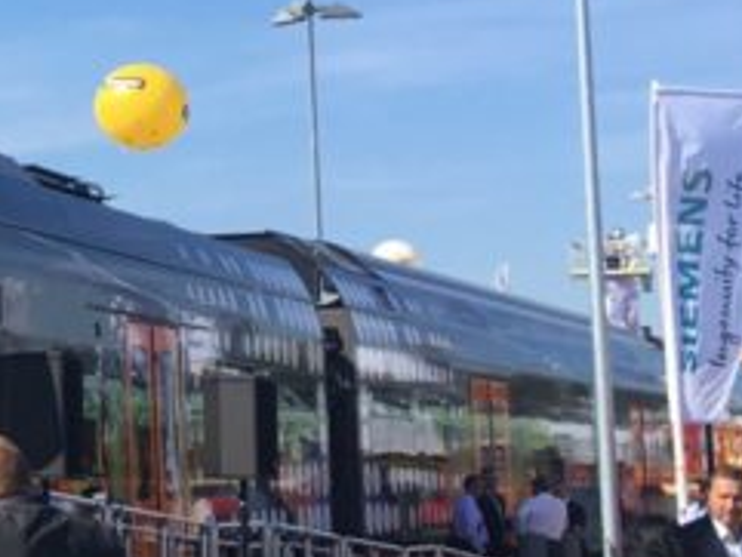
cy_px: 154
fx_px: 2638
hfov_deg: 13.6
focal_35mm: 123
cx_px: -745
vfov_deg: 12.0
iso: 25
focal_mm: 4.15
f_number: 2.2
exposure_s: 1/1425
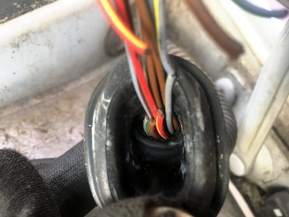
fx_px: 242
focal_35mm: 29
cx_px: 144
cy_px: 108
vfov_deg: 48.2
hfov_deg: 61.7
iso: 64
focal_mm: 4.15
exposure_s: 1/30
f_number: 2.2
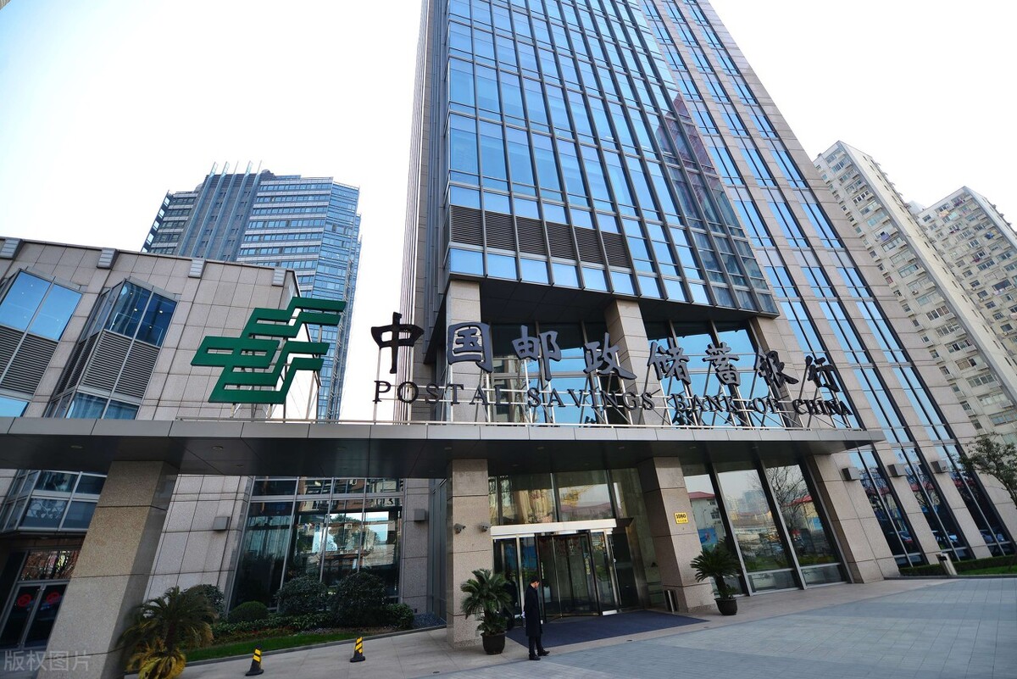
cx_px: 508
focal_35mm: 14
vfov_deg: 81.3
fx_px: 396
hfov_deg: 104.2
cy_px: 340
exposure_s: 1/320
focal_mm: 14
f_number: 2.8
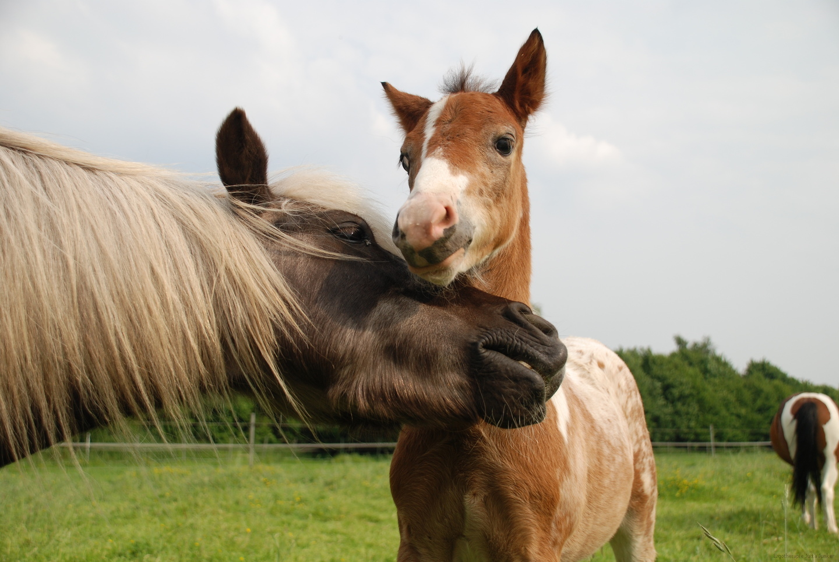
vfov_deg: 34.3
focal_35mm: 39
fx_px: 910
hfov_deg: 49.5
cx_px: 420
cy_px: 281
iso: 200
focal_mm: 26
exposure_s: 1/1000
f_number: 4
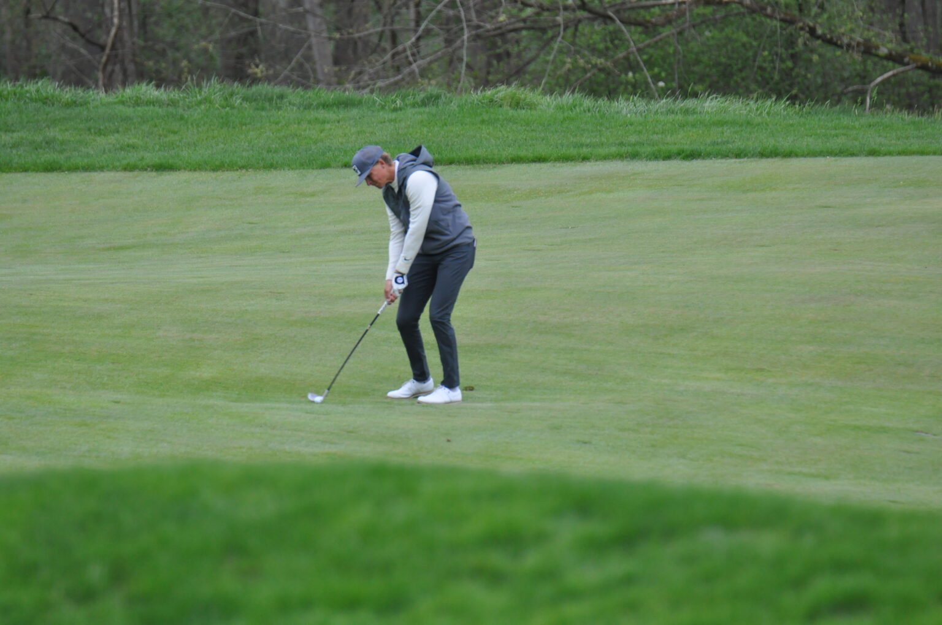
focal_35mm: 450
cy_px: 312
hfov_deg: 4.6
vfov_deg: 3.0
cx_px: 471
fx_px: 11760
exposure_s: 1/800
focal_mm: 300
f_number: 3.5
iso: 800
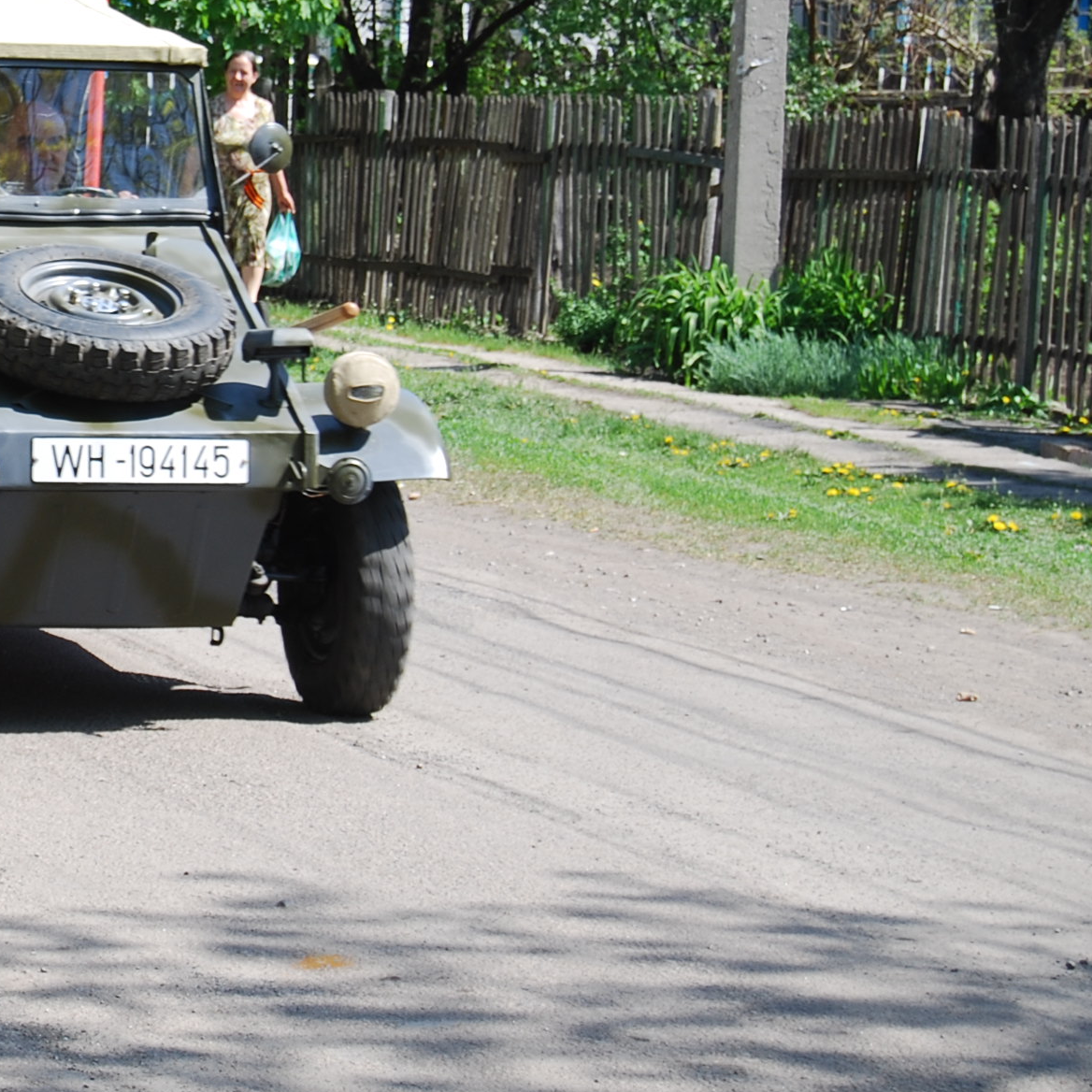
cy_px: 284
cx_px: -182
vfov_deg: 11.5
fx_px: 5425
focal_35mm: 152
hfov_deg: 11.3
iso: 100
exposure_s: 1/160
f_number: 6.3
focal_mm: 48
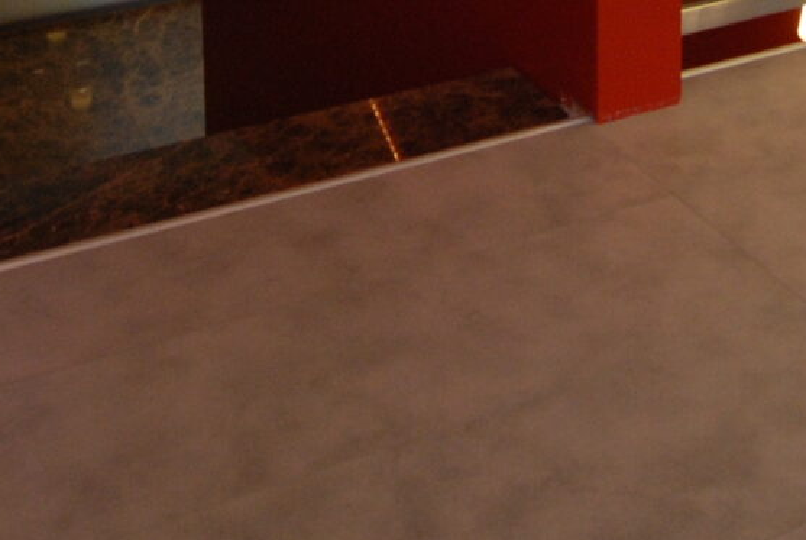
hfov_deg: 29.0
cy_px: -462
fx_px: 1547
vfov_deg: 16.3
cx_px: 533
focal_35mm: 69
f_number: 4
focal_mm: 10
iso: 400
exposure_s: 1/15
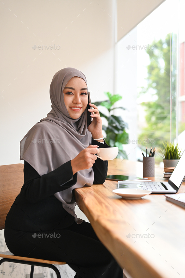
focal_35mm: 50
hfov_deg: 27.0
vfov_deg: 39.6
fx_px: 385
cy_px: 139
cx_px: 92
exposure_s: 1/400
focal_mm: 50
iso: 400
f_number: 2.8
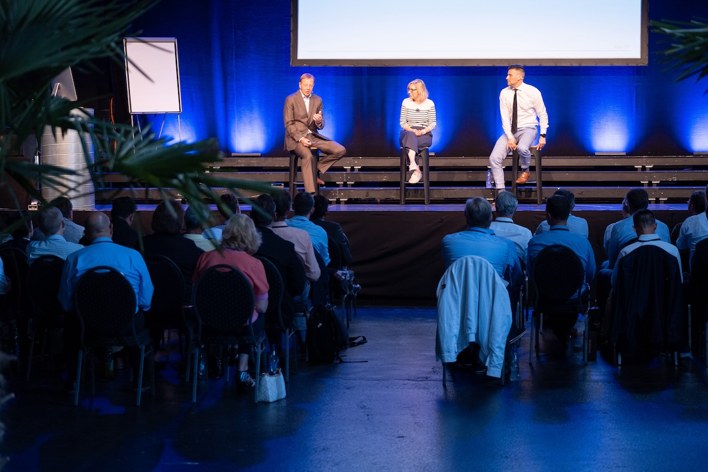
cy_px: 236
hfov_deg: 27.0
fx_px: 1475
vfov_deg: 18.2
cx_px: 354
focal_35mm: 75
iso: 500
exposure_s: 1/125
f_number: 2.8
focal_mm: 50
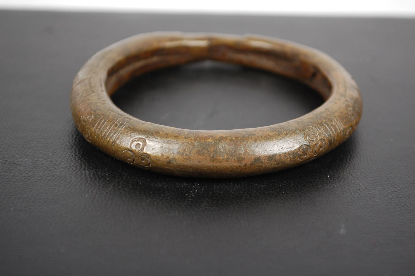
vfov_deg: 16.1
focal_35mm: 85
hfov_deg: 24.1
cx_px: 210
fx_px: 973
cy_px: 137
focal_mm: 55
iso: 400
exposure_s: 1/125
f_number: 5.6
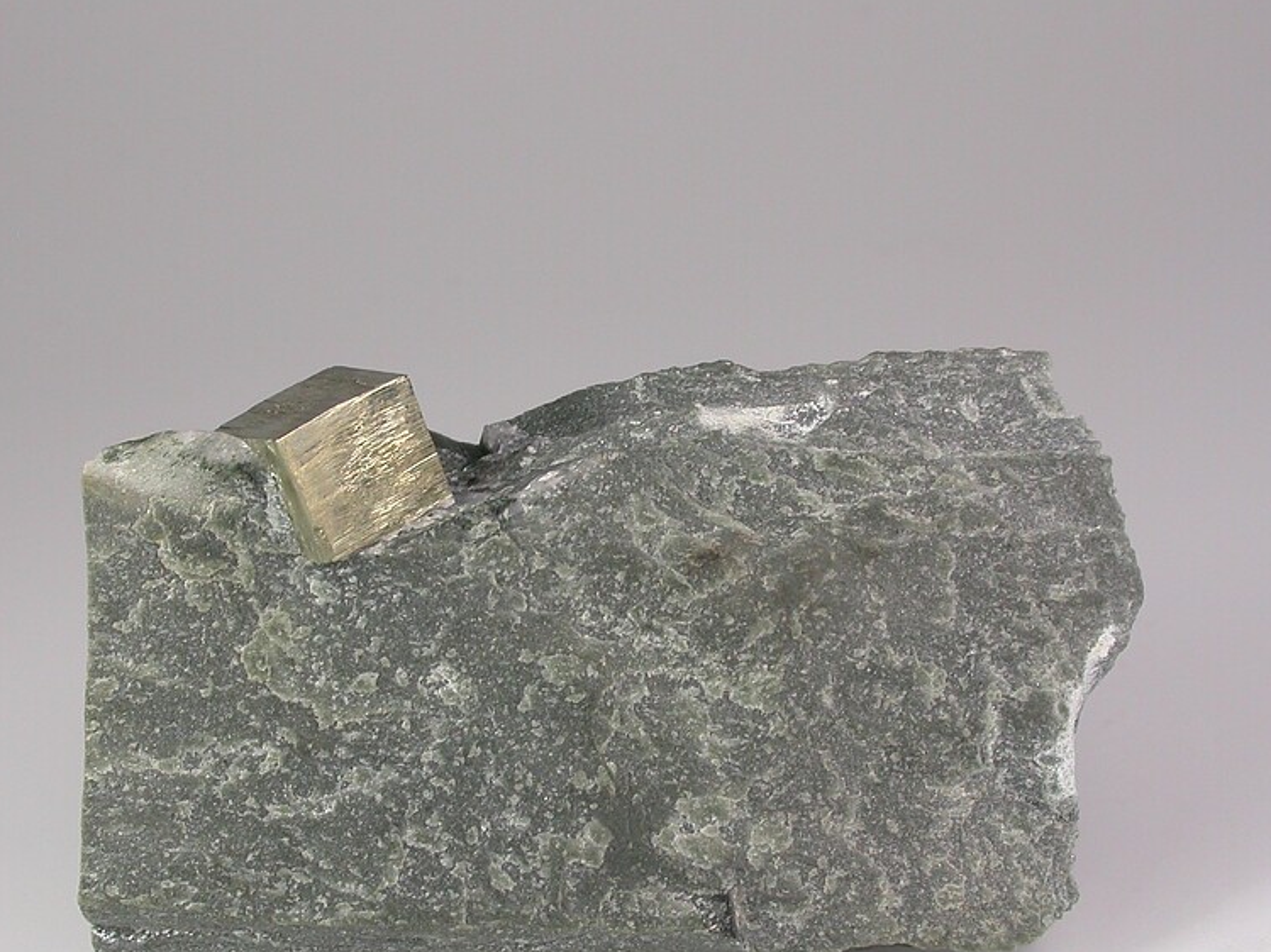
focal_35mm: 92
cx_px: 583
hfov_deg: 21.3
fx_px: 3377
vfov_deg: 16.0
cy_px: 575
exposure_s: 1/143
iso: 100
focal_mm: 15.3
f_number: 6.9
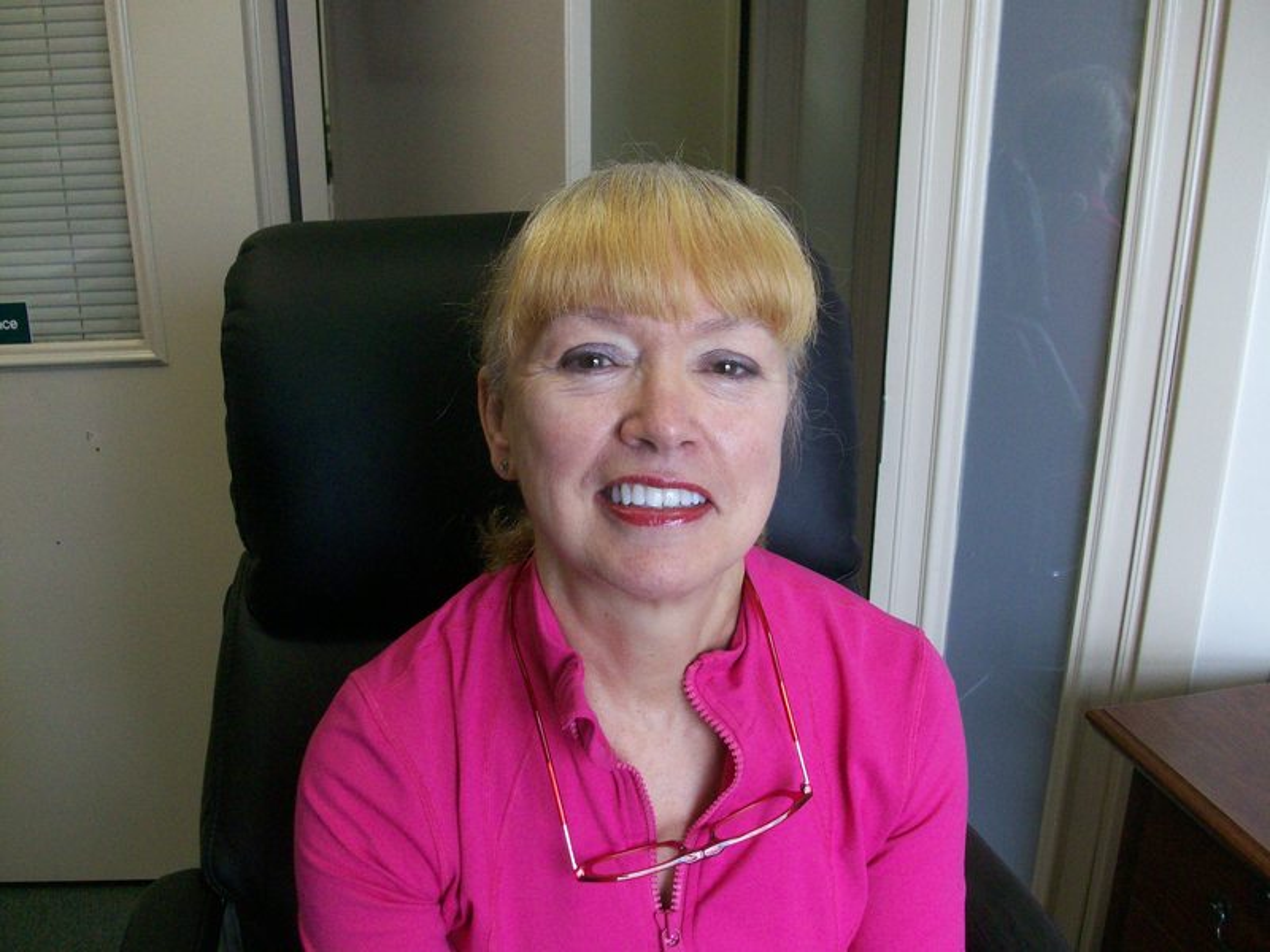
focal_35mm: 34
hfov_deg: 54.0
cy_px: 476
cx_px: 635
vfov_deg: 41.8
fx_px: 1247
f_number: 2.8
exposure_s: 1/47.5
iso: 160
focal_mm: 5.7
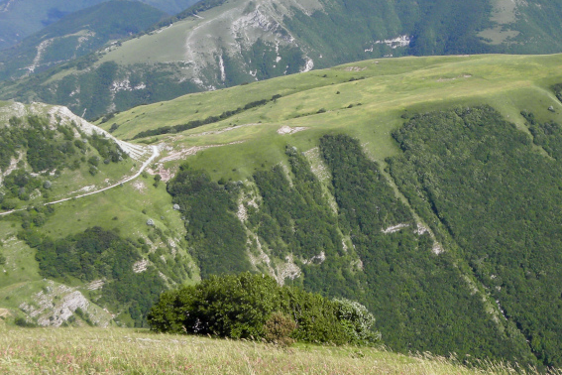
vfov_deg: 21.5
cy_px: 45
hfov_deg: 31.6
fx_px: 968
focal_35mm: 62
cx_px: 444
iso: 64
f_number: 5
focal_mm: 5.9
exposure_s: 1/282
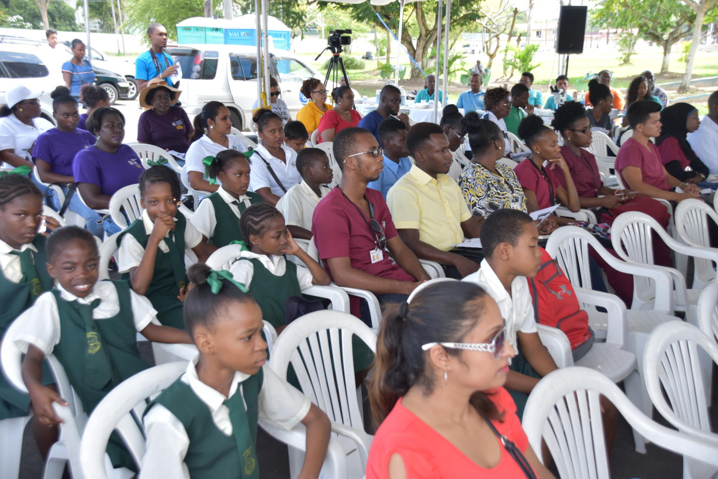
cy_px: 240
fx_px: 957
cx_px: 359
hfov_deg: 41.1
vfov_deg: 28.1
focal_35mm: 48
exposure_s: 1/200
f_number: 5.6
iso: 400
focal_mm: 32
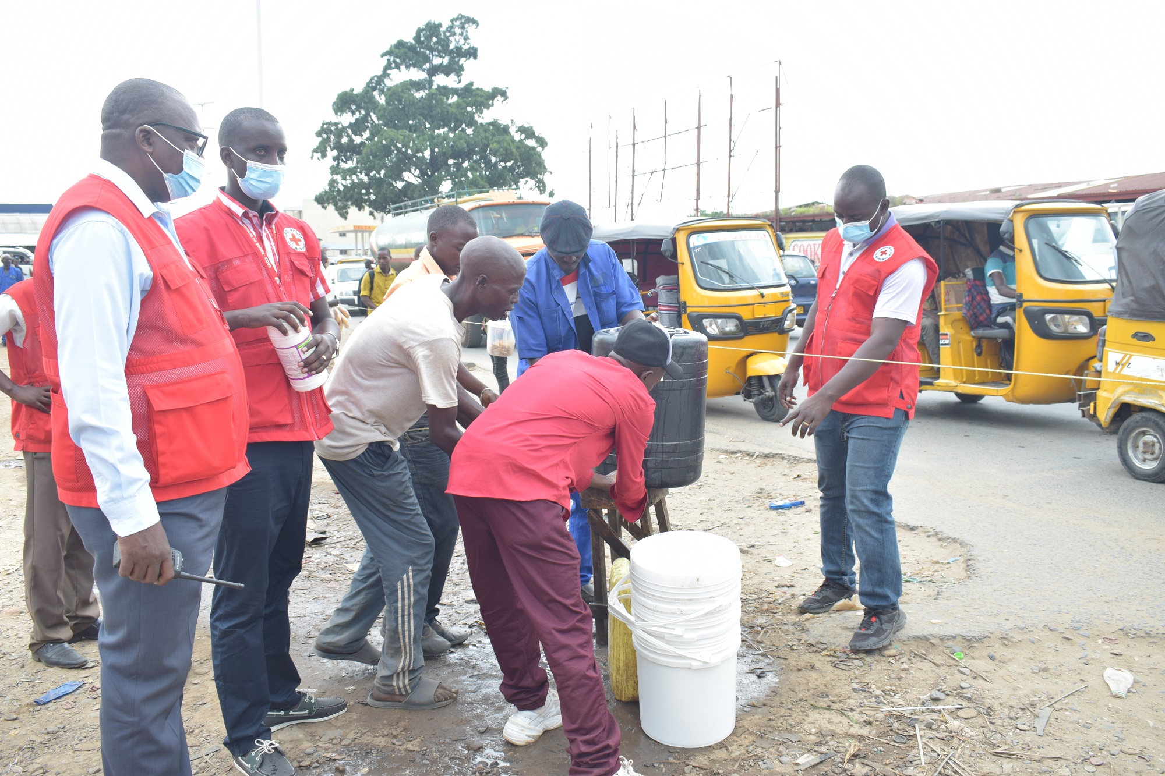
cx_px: 582
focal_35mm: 33
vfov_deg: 40.0
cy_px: 388
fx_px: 1068
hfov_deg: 57.2
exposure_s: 1/125
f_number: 5.6
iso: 250
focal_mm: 22
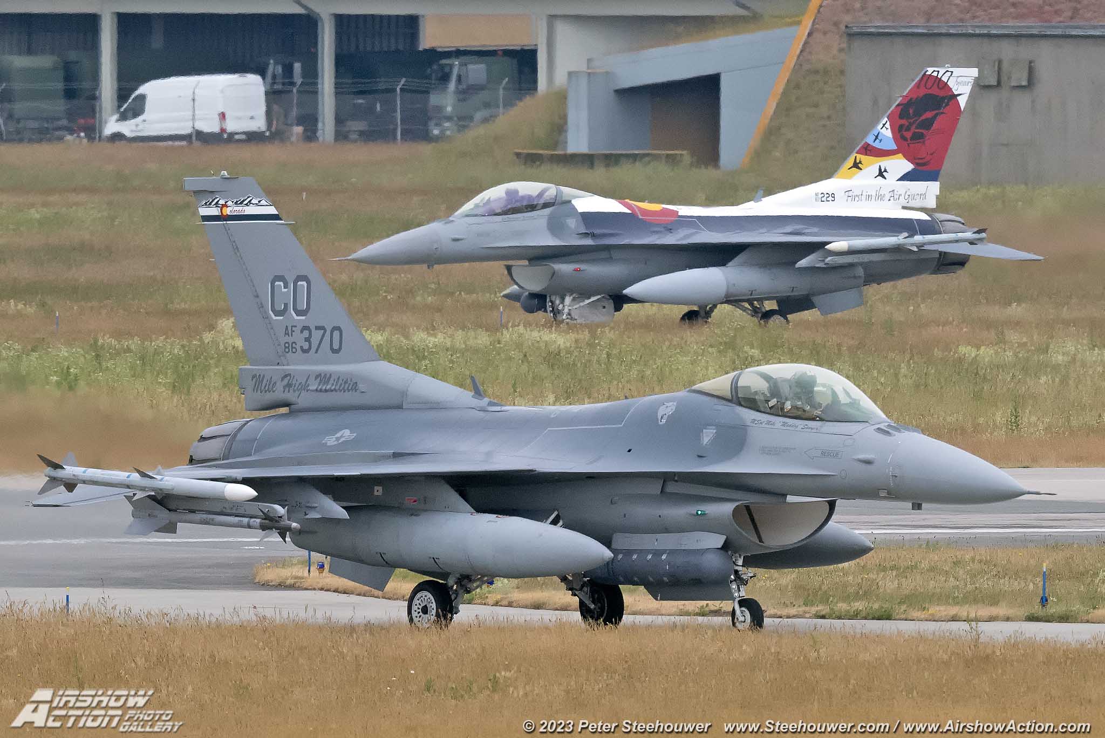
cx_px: 552
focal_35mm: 750
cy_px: 369
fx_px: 23033
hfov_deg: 2.7
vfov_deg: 1.8
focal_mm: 500
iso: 1250
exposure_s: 1/2000
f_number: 6.3
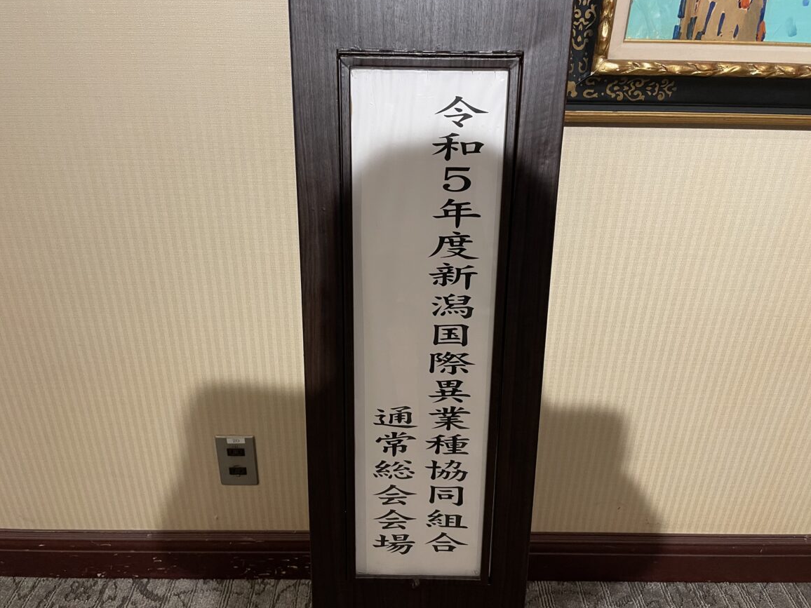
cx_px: 398
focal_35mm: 27
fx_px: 633
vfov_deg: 51.3
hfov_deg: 65.3
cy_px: 295
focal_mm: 4.2
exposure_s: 1/50
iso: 250
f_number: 1.6
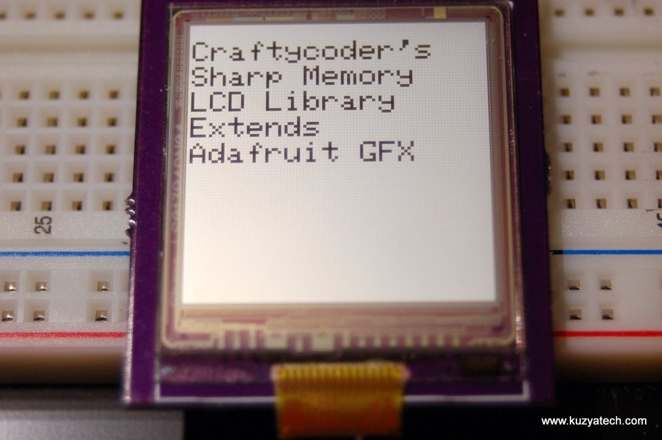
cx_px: 331
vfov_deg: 11.4
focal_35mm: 120
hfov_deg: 17.1
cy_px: 220
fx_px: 2205
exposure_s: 1/100
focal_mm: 80
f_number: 5.6
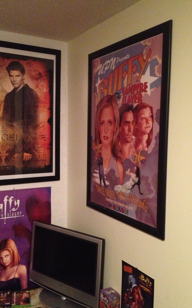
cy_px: 155
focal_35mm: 38
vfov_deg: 51.5
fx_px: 318
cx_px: 76
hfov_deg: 33.5
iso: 800
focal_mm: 4.28
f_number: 2.4
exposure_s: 1/15
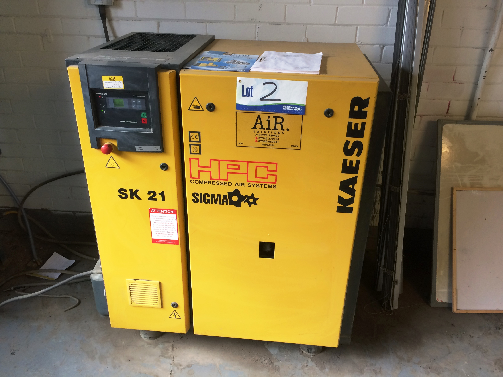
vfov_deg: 48.2
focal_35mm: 29
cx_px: 252
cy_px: 188
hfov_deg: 61.7
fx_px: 421
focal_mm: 4.15
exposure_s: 1/33
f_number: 2.2
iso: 100
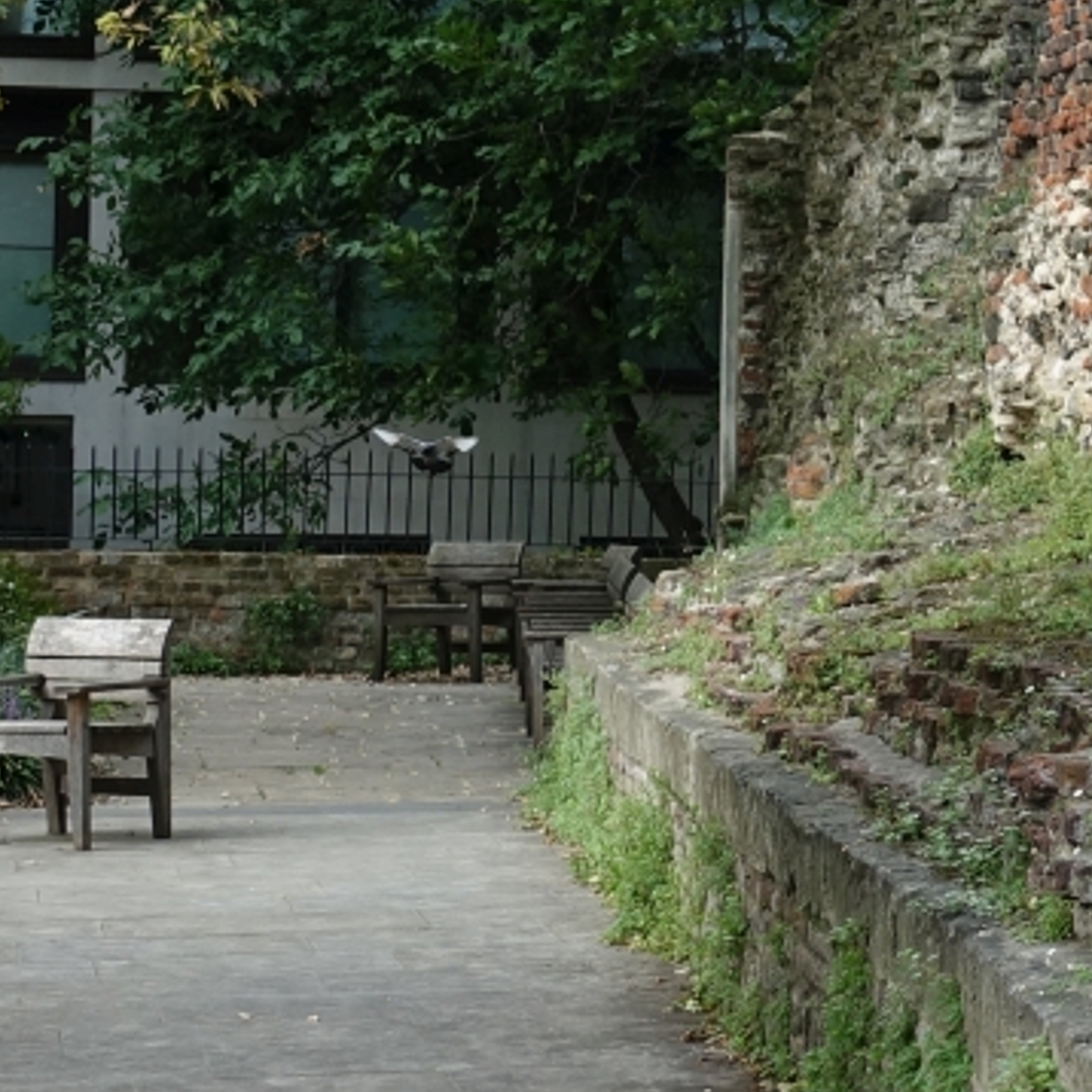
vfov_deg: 11.9
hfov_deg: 11.5
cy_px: 302
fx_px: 5211
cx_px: 1644
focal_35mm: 146
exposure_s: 1/160
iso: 100
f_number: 3.2
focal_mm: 15.17
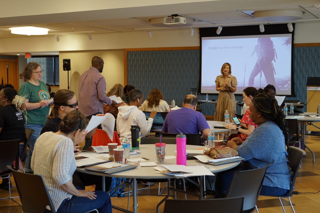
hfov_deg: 39.6
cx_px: 160
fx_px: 444
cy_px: 106
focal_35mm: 50
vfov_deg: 27.0
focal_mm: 50
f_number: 4
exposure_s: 1/160
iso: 800
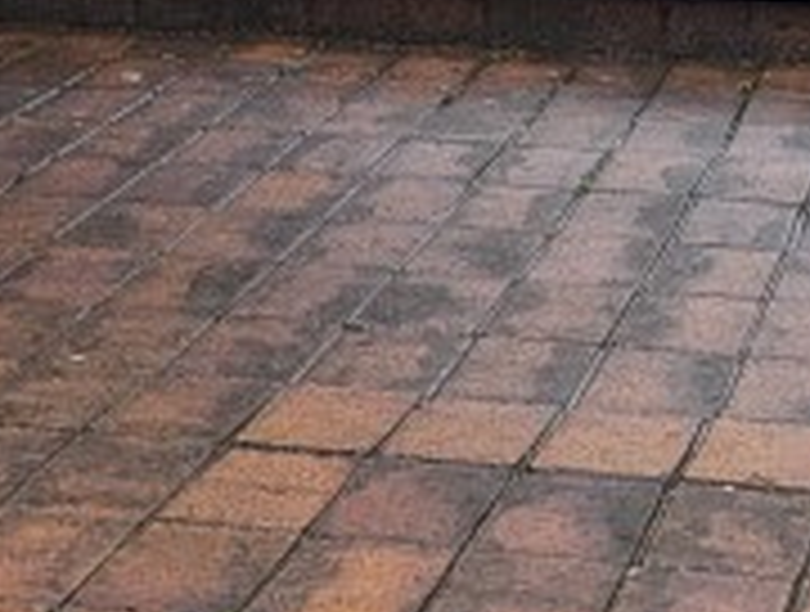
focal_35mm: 159
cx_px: 115
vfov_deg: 8.0
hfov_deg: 12.3
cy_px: -1256
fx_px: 3730
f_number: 1.85
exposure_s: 1/336
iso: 41
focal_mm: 6.81
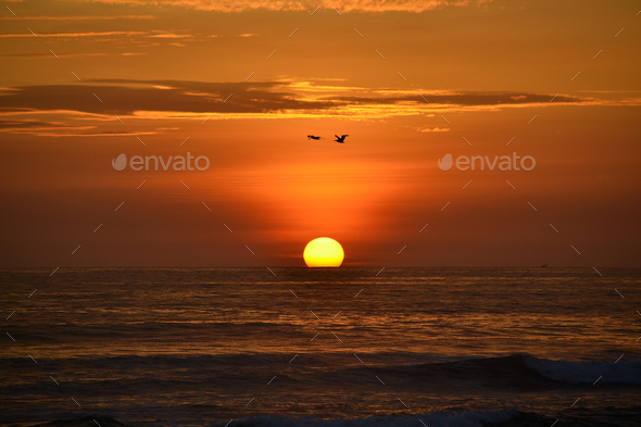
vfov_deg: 5.5
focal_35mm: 248
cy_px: 214
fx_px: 4405
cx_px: 320
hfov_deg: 8.3
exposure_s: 1/500
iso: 160
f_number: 5.6
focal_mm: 165
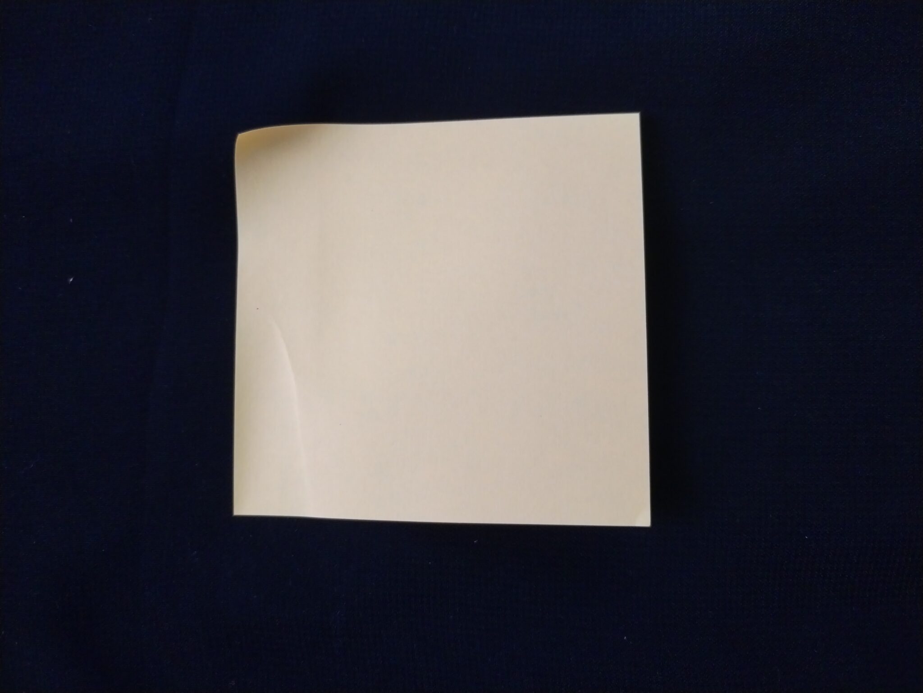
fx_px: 693
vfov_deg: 53.1
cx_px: 462
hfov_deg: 67.3
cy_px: 346
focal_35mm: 26
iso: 548
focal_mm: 4.75
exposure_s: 1/33.3
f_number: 1.8
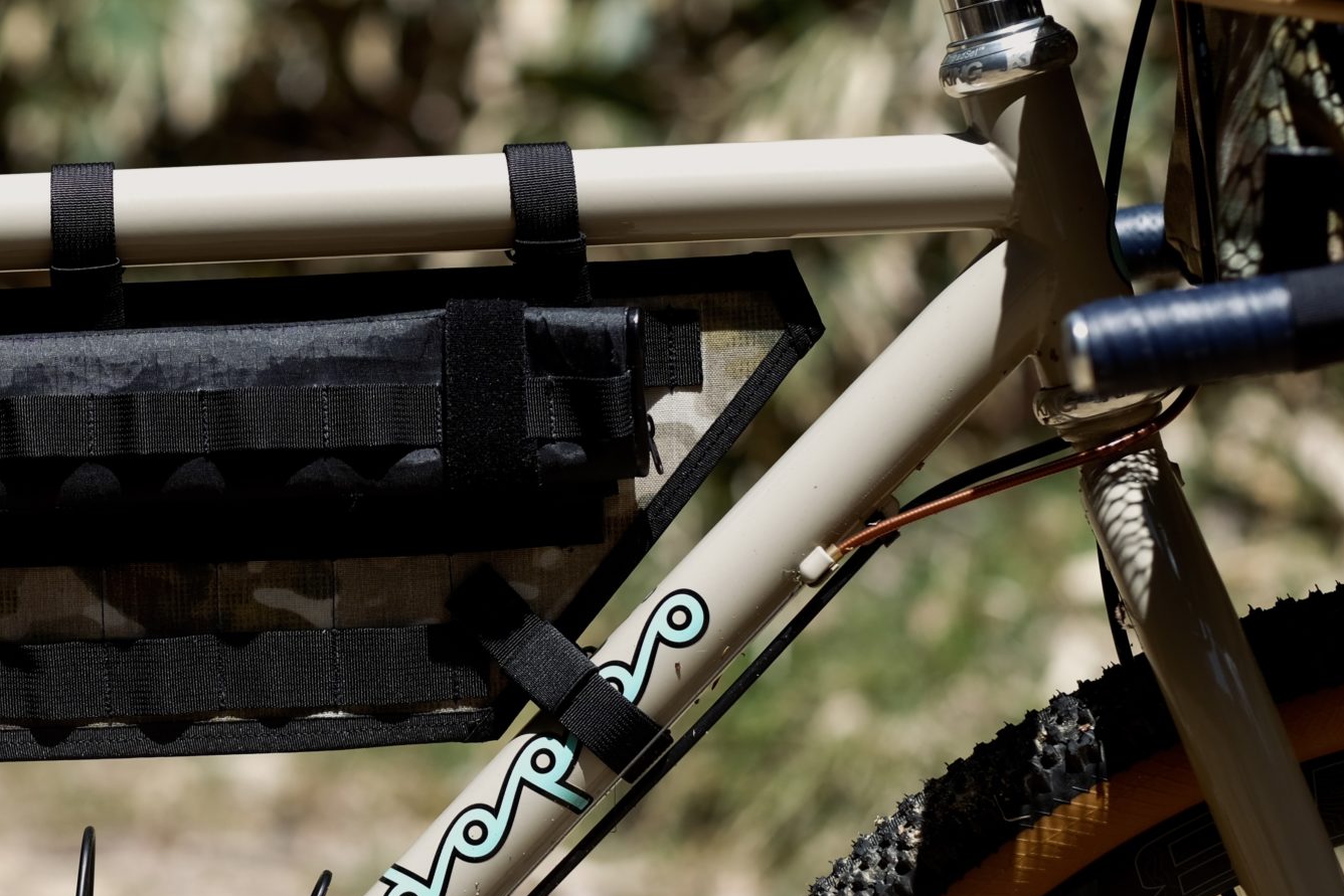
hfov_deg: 12.7
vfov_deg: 8.5
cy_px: 472
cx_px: 144
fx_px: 6011
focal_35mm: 161
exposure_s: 1/1600
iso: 100
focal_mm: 56
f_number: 2.5
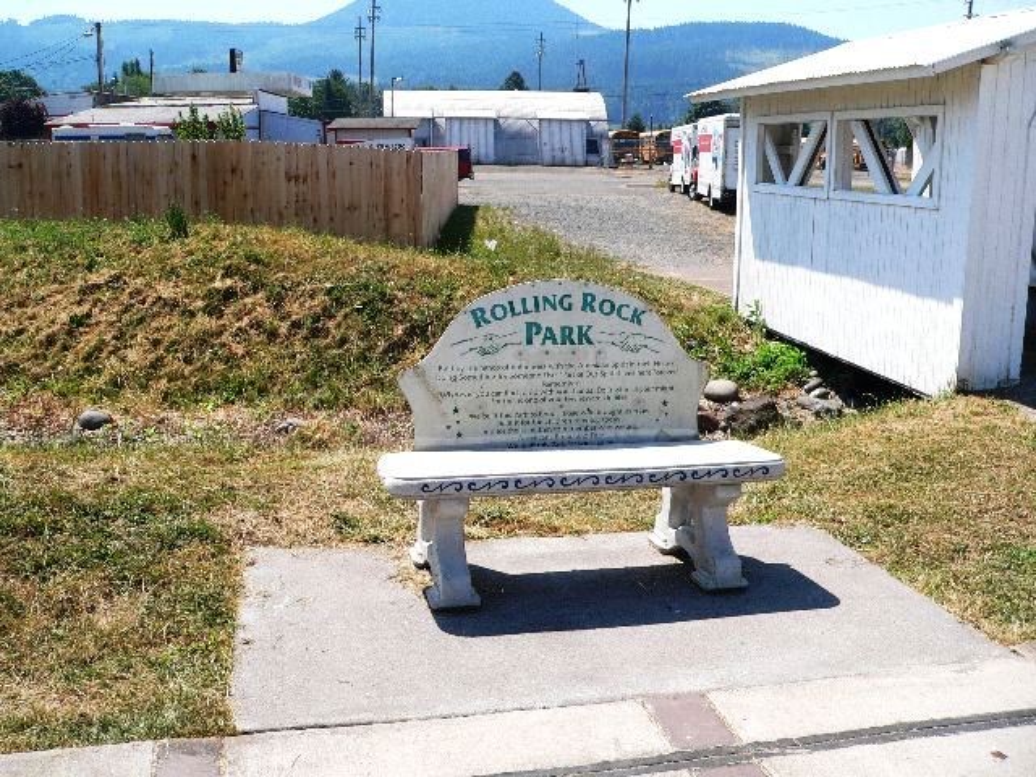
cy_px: 388
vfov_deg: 39.7
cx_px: 518
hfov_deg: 51.4
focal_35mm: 36
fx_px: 1077
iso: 100
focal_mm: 6
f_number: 2.8
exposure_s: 1/1000
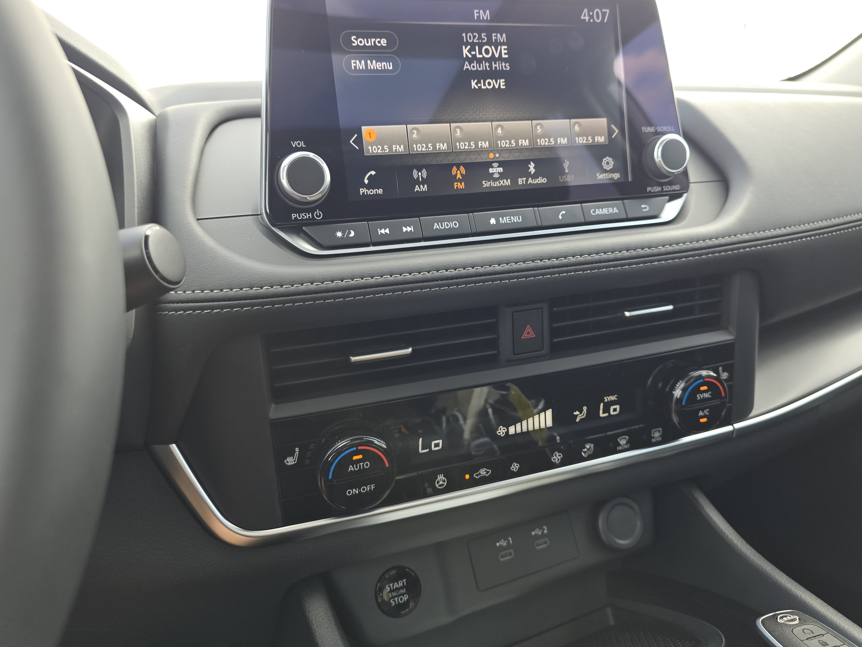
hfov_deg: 71.6
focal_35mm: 24
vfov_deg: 56.8
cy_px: 310
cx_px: 447
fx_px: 598
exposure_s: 1/180
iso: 64
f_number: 1.7
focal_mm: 6.3
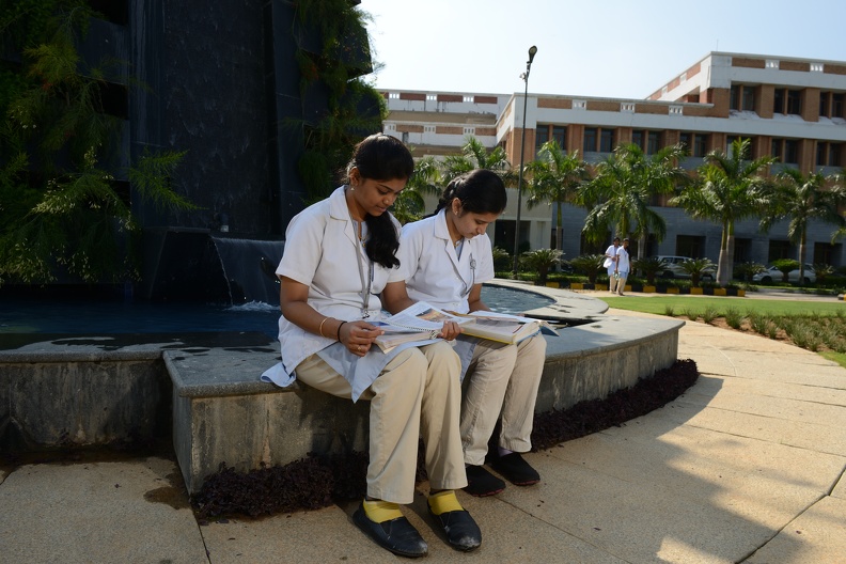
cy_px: 282
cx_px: 423
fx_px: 564
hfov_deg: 73.7
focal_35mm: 24
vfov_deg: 53.1
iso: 125
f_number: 11
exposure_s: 1/160
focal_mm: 24
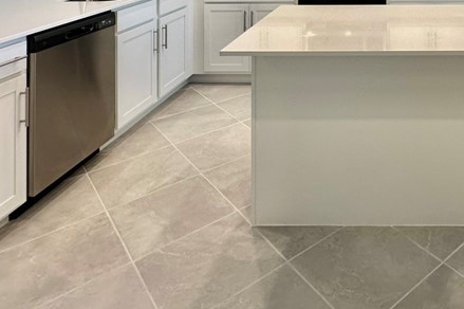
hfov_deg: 51.3
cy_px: -79
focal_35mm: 34
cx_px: 389
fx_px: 438
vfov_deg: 31.3
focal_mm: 2.22
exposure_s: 1/120
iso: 160
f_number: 2.2
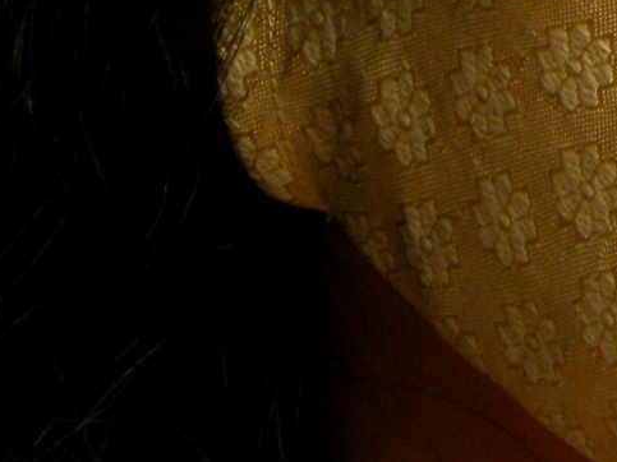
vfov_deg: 1.2
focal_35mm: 1228
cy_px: -108
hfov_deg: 1.6
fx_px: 21883
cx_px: 994
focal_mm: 44
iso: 64
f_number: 5
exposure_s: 1/151
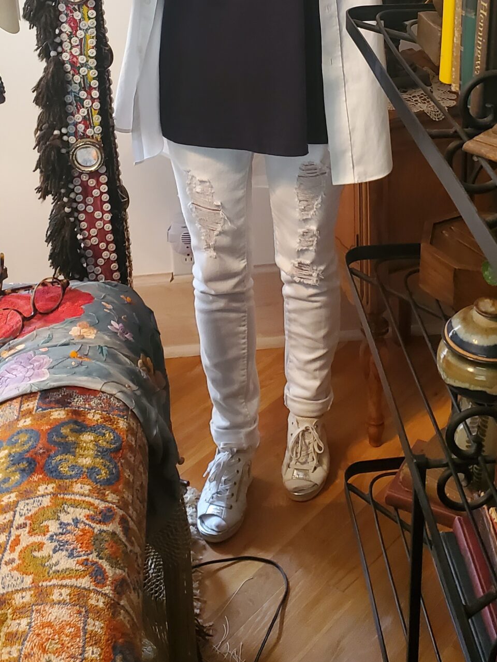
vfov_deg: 34.5
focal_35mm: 52
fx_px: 995
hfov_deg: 28.0
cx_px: 290
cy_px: 49
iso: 400
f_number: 1.5
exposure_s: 1/40
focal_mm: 4.3
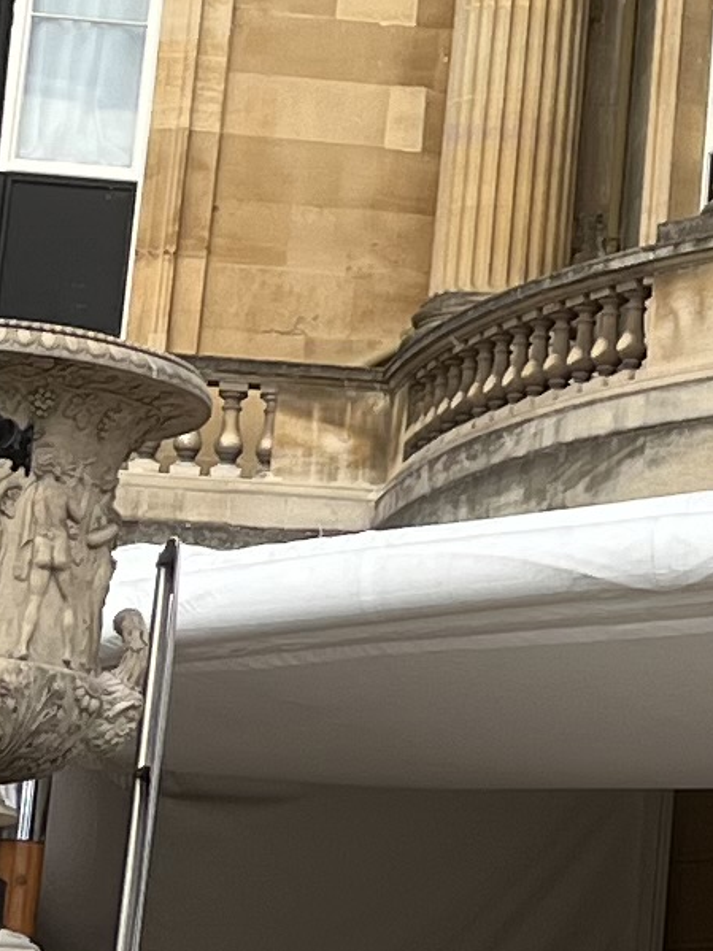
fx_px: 4808
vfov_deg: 11.2
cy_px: -3
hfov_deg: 8.3
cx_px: 1062
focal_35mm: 175
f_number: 1.6
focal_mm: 5.1
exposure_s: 1/3521
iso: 50
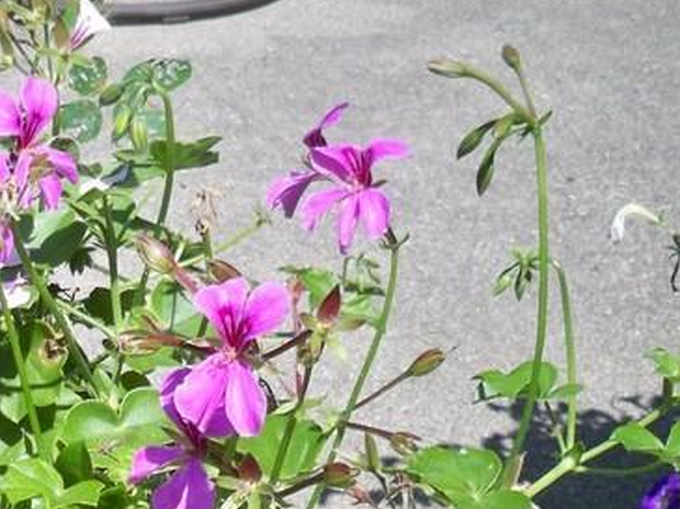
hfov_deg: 18.8
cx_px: -233
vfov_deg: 14.6
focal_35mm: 96
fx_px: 1884
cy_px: 688
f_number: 3.1
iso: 64
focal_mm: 6.3
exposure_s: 1/640
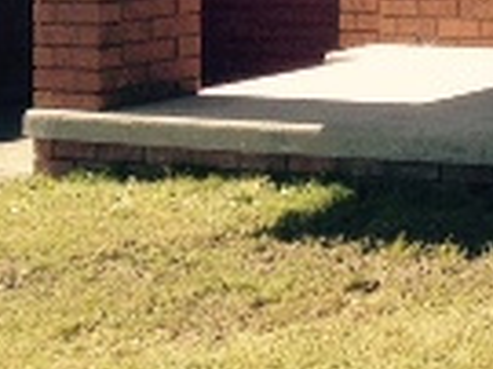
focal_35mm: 157
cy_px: -311
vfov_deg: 9.0
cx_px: 1158
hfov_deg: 10.8
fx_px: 2234
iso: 50
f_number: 2.4
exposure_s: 1/809
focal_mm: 4.12
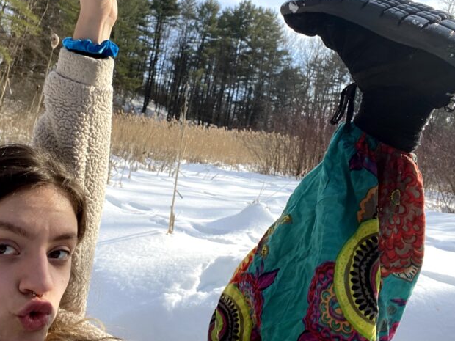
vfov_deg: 37.5
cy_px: 131
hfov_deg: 48.9
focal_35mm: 38
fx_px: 499
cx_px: 201
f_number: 2.2
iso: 25
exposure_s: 1/358
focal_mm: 2.71
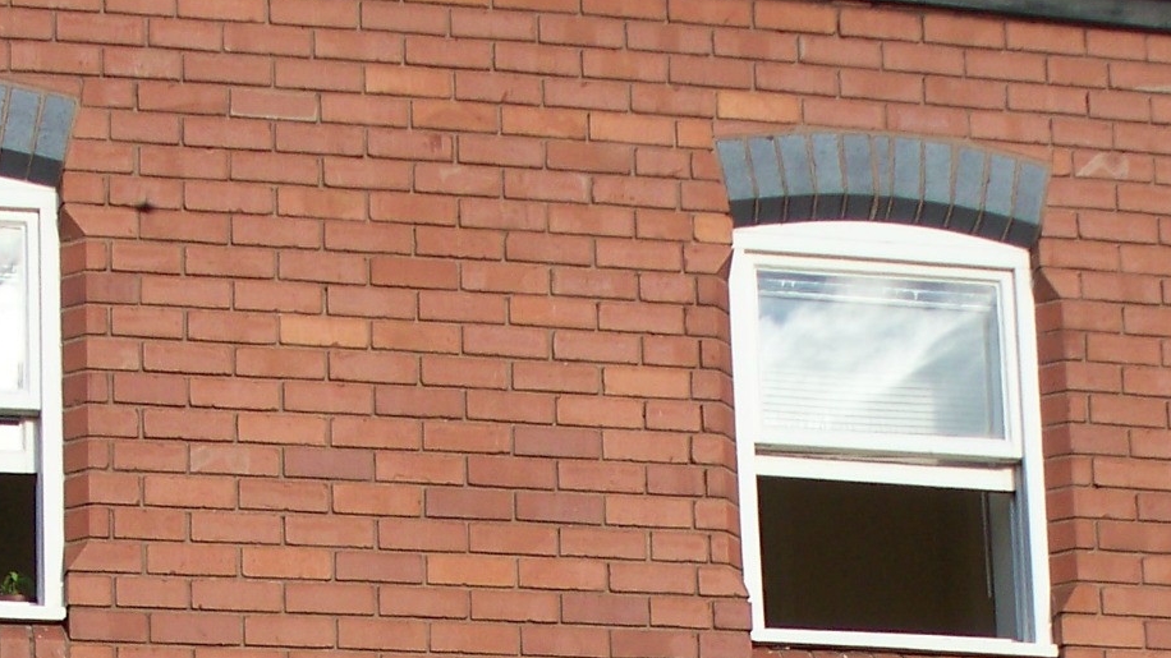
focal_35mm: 134
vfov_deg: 8.7
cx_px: 554
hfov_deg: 16.0
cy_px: 1154
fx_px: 4160
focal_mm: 7.54
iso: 64
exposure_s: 1/640
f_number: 2.8
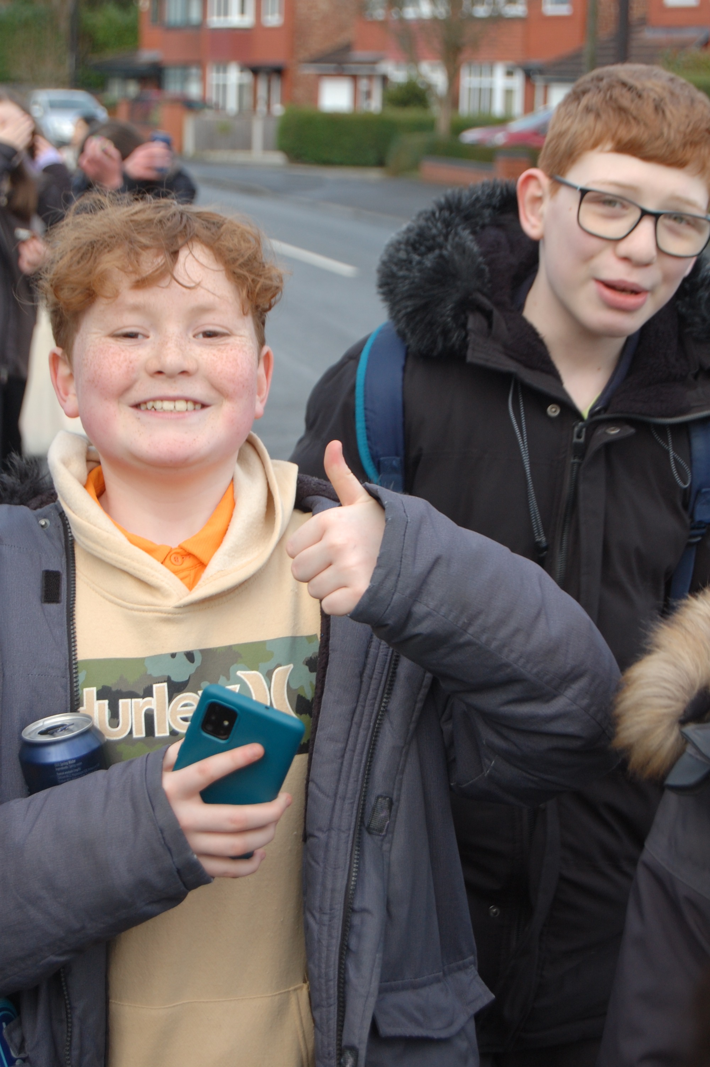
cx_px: 355
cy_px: 534
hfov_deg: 16.5
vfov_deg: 24.6
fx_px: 2445
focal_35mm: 82
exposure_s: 1/250
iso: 400
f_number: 5.6
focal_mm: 55
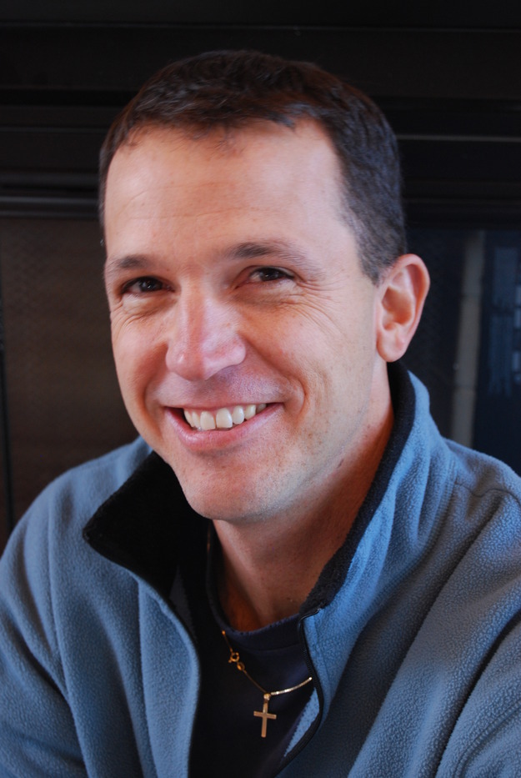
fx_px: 1785
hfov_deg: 16.6
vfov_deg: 24.6
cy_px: 389
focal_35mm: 82
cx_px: 260
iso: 400
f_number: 5.6
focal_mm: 55
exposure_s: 1/25
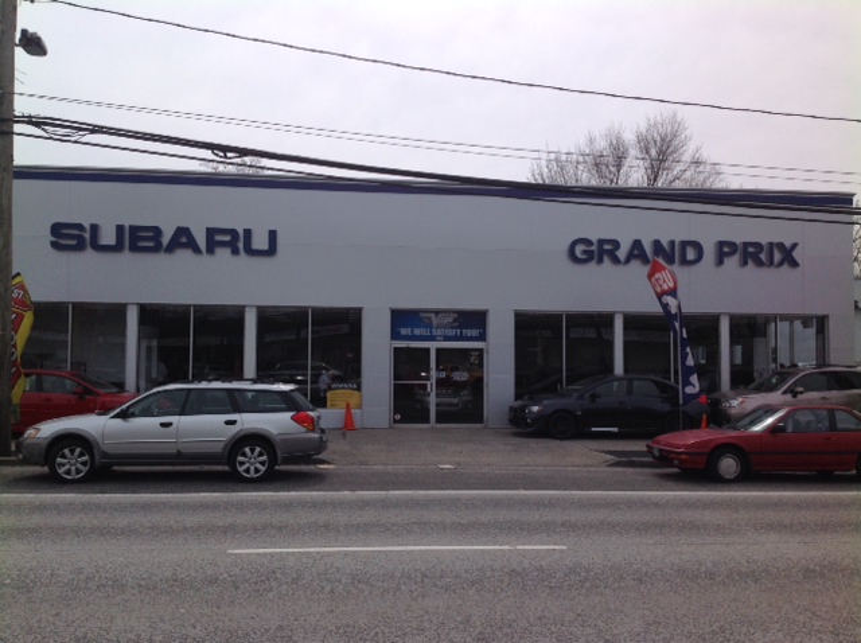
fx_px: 869
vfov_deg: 40.6
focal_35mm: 35
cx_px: 430
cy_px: 322
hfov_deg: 52.7
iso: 50
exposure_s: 1/4329
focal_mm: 4.28
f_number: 2.4
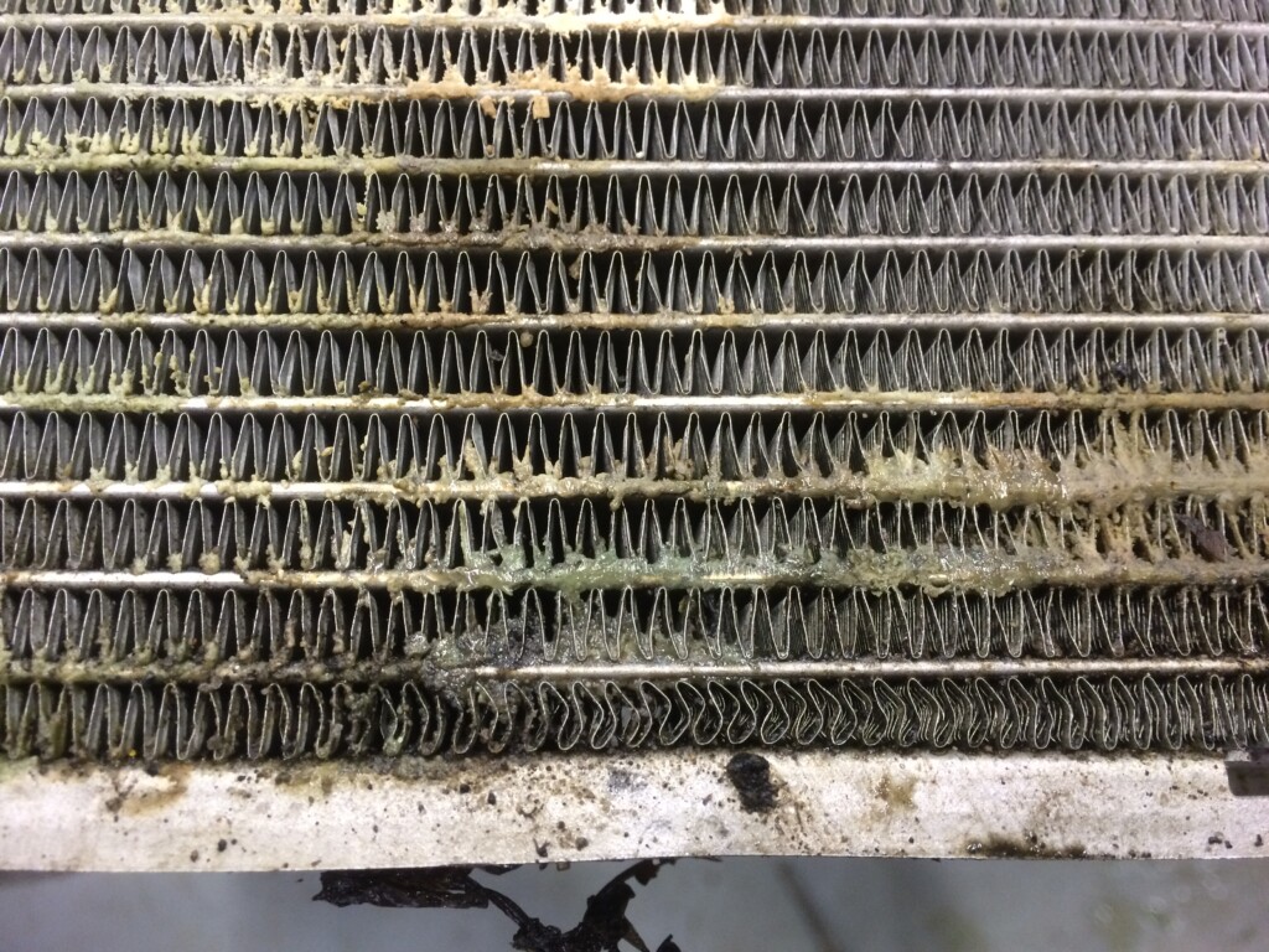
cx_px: 634
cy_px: 476
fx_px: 1063
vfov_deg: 48.2
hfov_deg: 61.7
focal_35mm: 29
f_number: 2.2
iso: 200
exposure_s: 1/30
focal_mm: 4.15
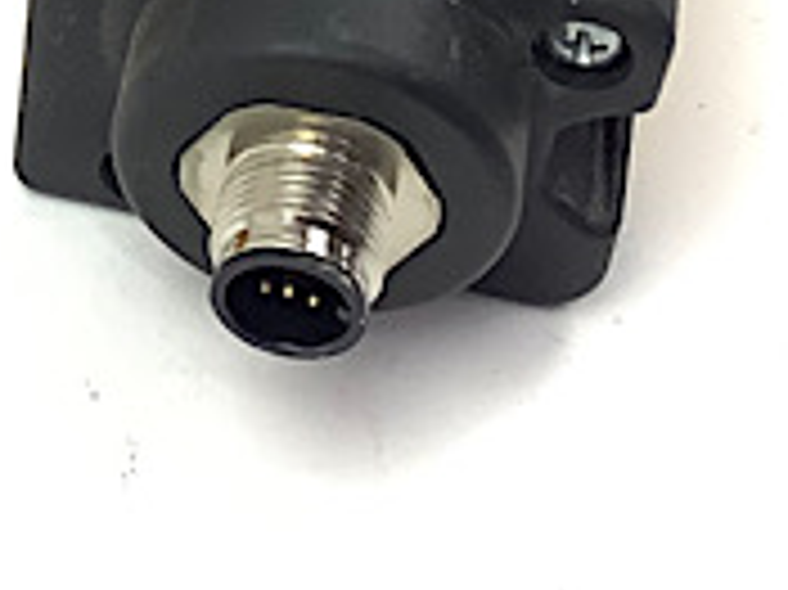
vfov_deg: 10.7
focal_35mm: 133
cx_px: -279
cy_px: -309
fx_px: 3026
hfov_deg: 14.2
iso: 80
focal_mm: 3.3
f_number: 2.4
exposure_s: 1/50
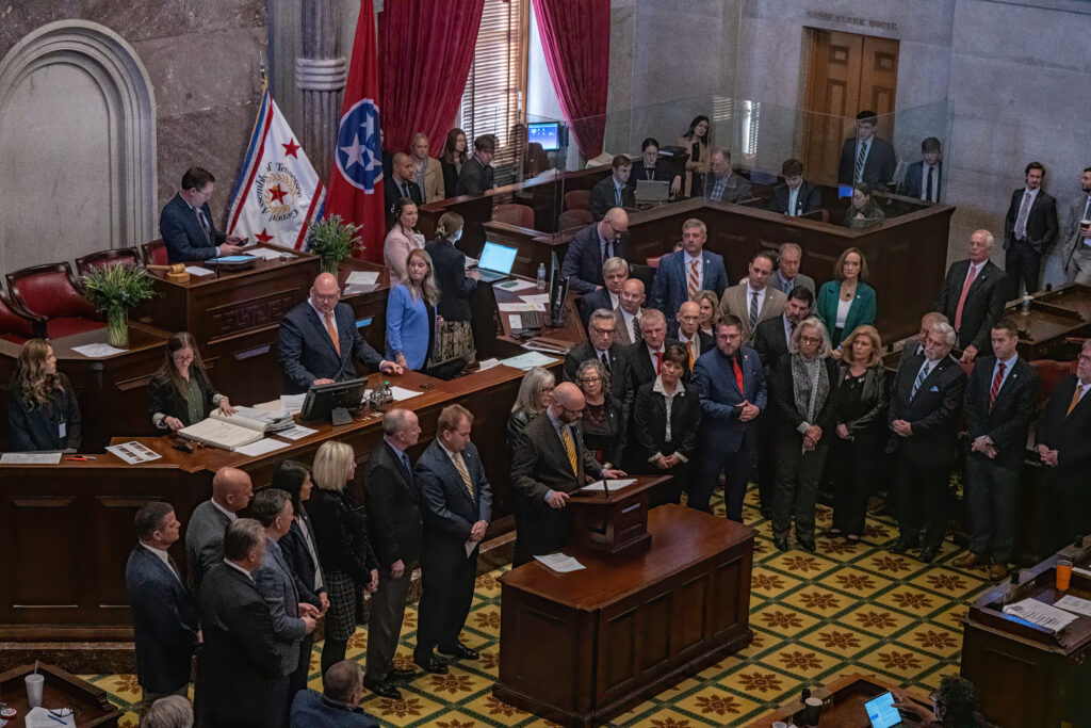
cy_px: 364
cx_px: 546
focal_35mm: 70
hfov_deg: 28.8
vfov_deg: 19.5
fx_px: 2122
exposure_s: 1/160
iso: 8000
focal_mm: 70
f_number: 5.6
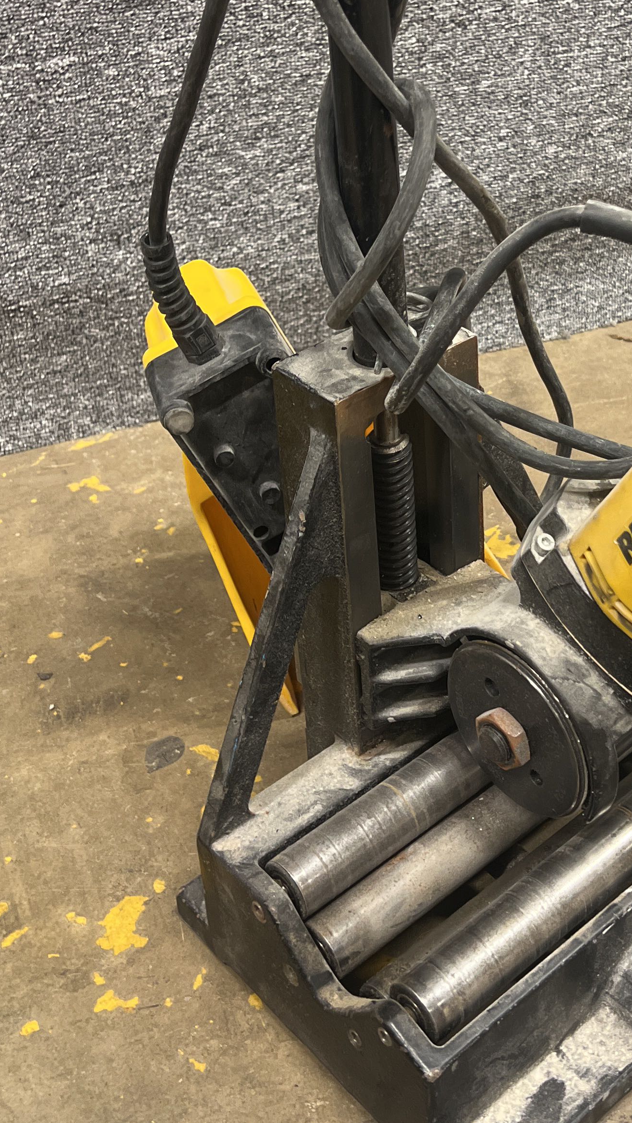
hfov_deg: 24.1
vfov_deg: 41.6
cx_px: 496
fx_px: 1460
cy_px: 389
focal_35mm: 49
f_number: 1.5
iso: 200
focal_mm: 5.7
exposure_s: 1/50
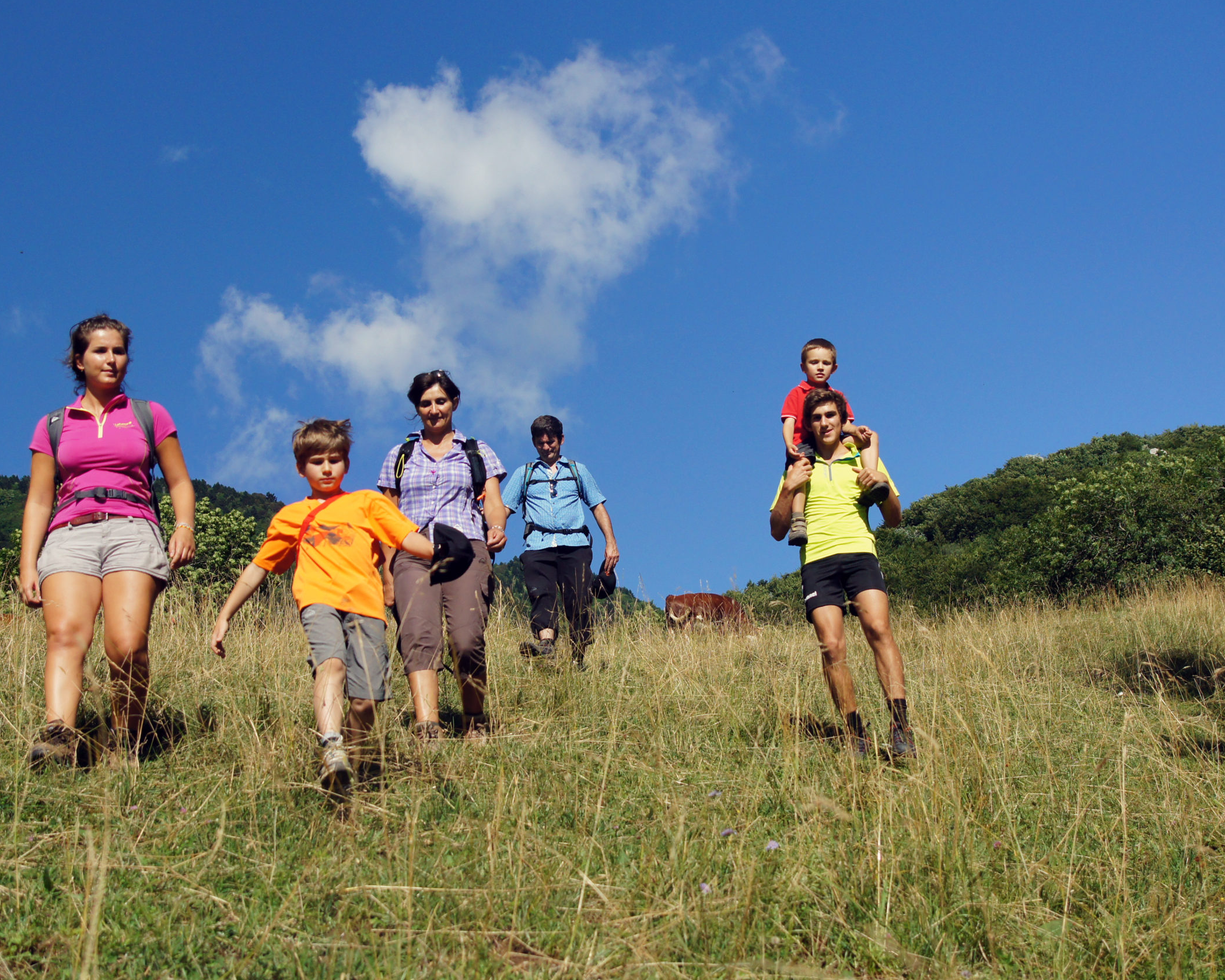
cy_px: 494
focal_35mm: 48
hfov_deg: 38.7
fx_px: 1740
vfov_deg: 31.5
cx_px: 544
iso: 400
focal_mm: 28
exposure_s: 1/2000
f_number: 4
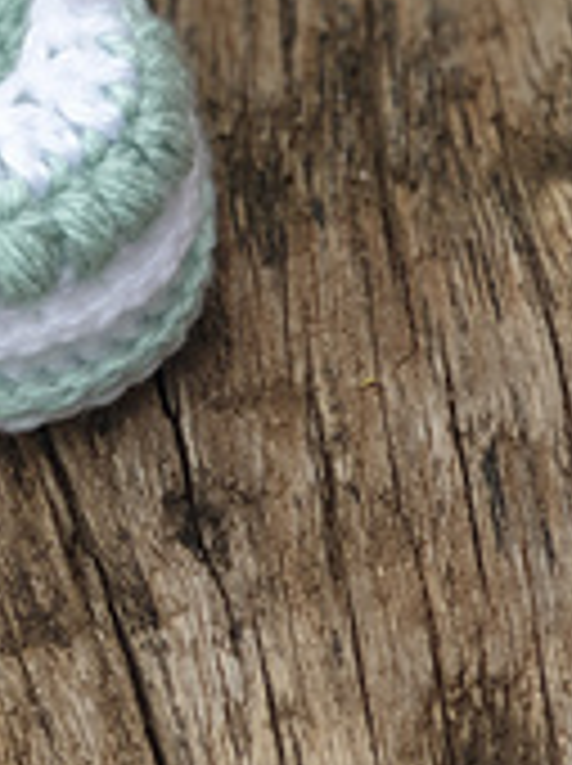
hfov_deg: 9.5
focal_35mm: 153
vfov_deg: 12.8
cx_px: -169
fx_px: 3379
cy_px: 45
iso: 100
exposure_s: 1/223
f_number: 2.4
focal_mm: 6
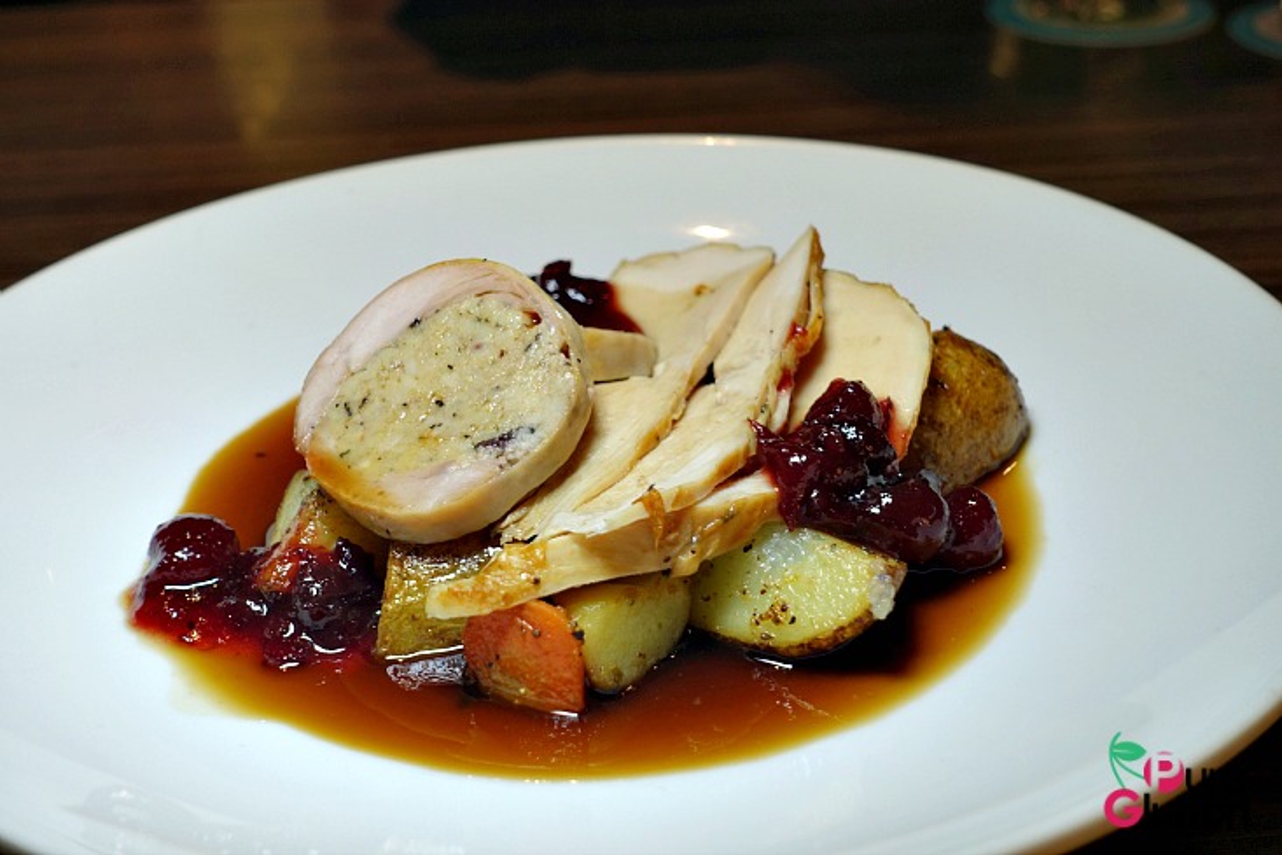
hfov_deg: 39.6
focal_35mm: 50
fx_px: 1781
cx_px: 641
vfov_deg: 27.0
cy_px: 428
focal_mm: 18.3
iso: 125
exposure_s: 1/80
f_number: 3.2
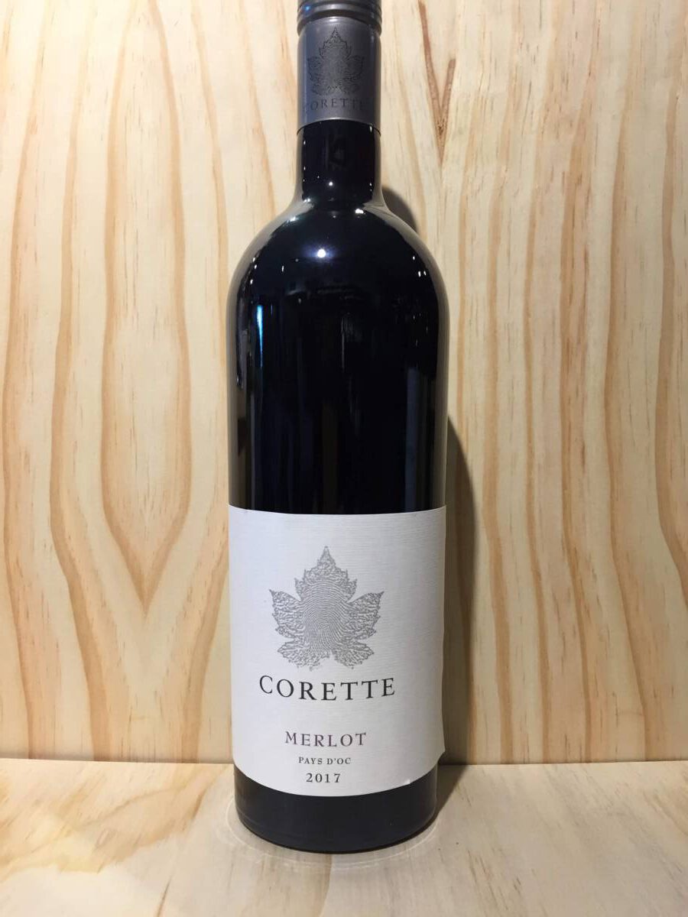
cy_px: 458
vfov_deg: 61.7
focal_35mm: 29
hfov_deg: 48.2
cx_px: 344
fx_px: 769
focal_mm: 4.15
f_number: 2.2
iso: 40
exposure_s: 1/33
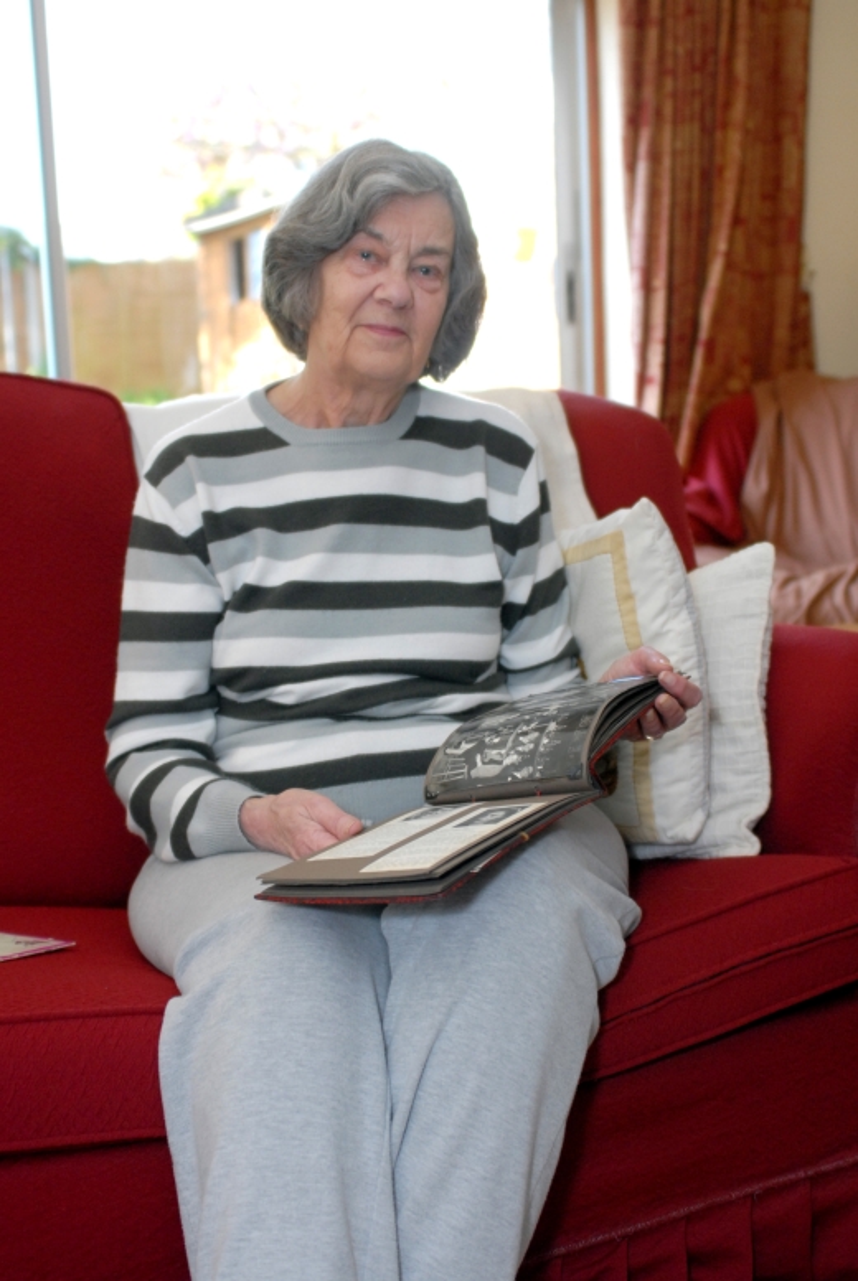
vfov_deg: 49.5
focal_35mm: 39
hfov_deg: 34.3
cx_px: 429
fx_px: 1390
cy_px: 640
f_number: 2.8
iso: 400
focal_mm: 26
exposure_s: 1/250
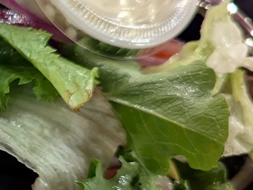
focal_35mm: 74
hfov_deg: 23.3
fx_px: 542
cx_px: -75
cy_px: 110
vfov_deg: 19.9
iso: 1263
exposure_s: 1/60
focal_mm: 6.81
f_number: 1.85
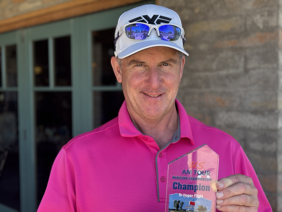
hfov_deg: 36.8
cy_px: 106
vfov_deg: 28.0
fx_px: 424
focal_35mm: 52
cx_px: 141
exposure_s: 1/364
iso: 32
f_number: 1.6
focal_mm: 5.96
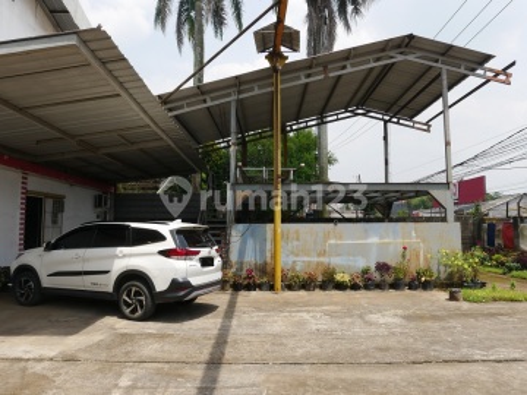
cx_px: 264
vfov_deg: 56.8
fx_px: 365
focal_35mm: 24
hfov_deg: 71.6
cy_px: 198
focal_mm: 12
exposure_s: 1/400
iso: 200
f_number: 6.3
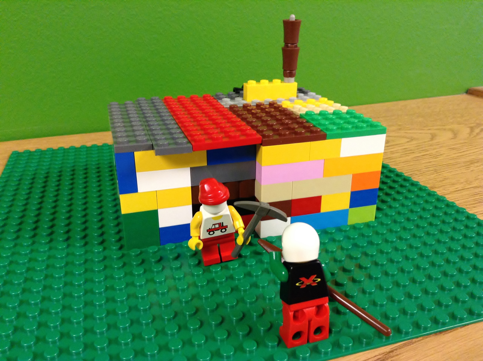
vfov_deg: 42.8
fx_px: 460
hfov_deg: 55.4
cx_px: 242
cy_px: 180
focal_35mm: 33
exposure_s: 1/24
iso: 160
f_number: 2.4
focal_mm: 3.3
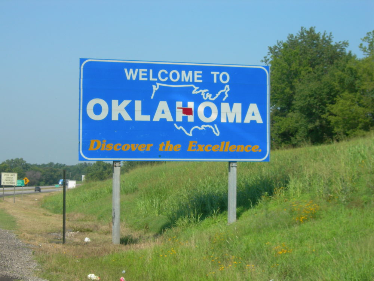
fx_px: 778
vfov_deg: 20.4
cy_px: 140
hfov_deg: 27.0
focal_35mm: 72
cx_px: 187
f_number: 6.3
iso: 50
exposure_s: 1/227
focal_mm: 14.9
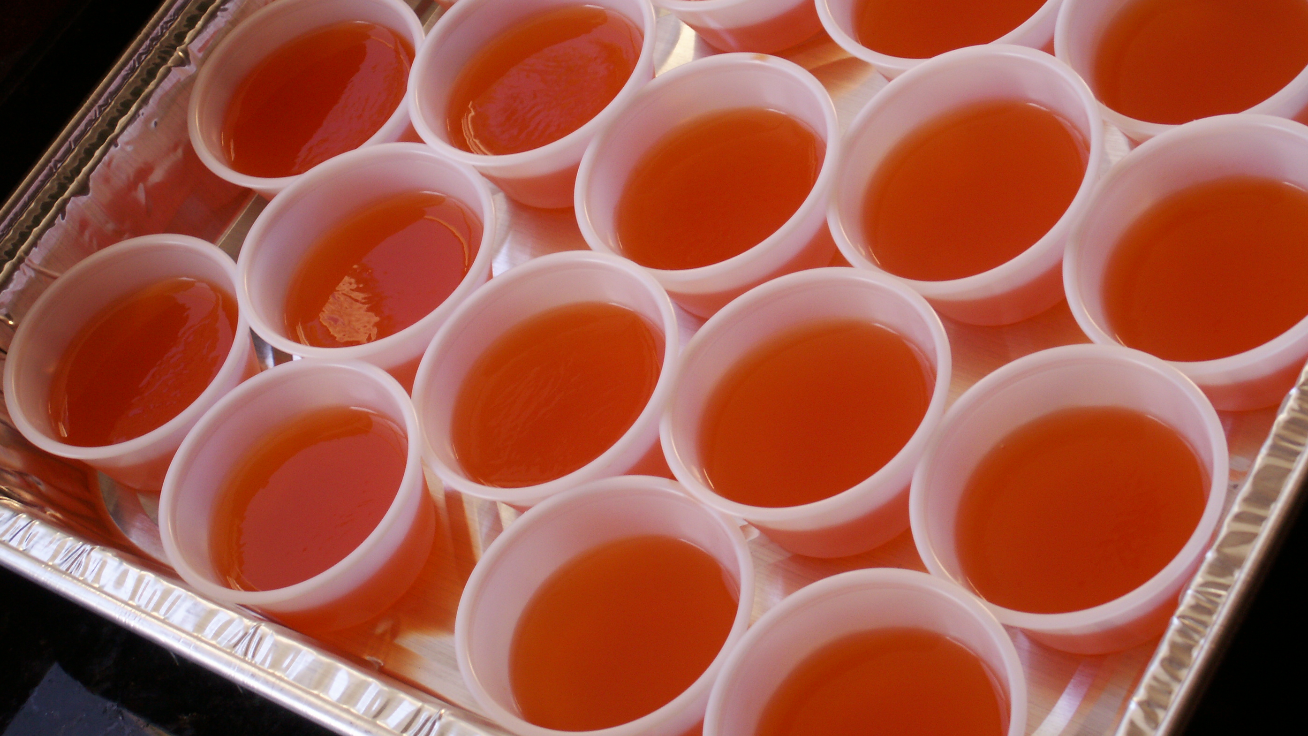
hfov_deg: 27.5
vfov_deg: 15.7
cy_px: 274
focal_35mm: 77
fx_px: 2671
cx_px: 651
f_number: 3.2
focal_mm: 11.66
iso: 50
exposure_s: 1/50
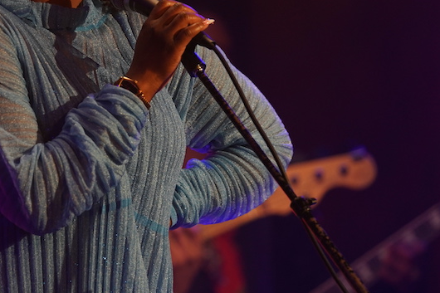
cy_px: 92
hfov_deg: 5.1
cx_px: 132
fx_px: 4924
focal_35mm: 403
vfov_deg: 3.4
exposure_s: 1/60
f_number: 2.8
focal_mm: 178
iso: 1000
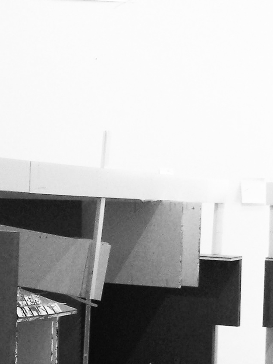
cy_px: 177
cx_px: -143
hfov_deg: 12.1
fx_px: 1221
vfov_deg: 17.0
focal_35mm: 116
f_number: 2.8
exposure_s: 1/60
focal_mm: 8
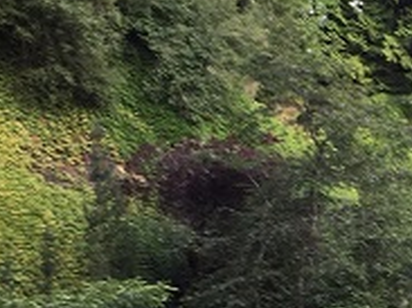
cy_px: 243
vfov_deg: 11.6
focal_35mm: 127
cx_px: 592
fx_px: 1511
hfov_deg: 14.6
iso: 25
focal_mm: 4.15
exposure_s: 1/40
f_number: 2.2
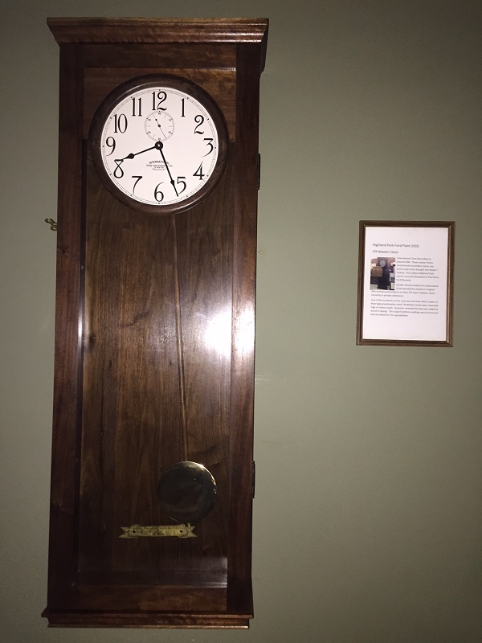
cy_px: 322
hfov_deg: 48.2
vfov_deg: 61.7
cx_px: 241
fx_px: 538
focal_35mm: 29
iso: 160
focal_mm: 4.15
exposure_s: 1/16
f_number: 2.2
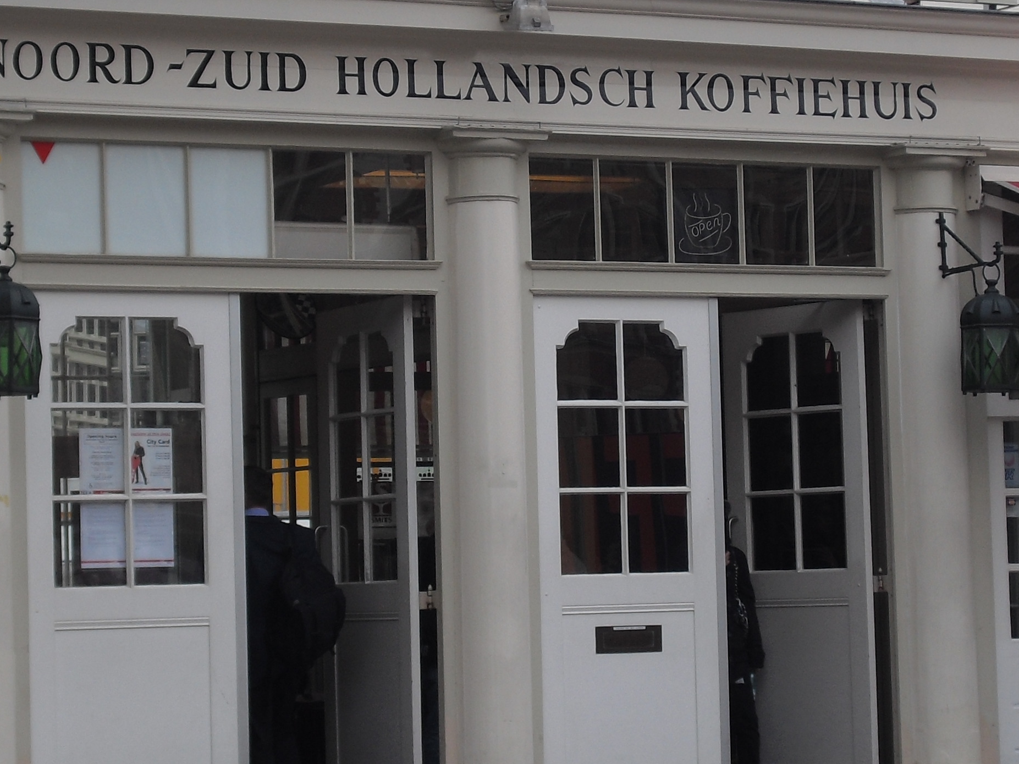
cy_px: 343
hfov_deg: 15.9
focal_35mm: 124
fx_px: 3650
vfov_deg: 12.0
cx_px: 541
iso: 64
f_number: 10.6
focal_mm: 11.2
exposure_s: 1/80
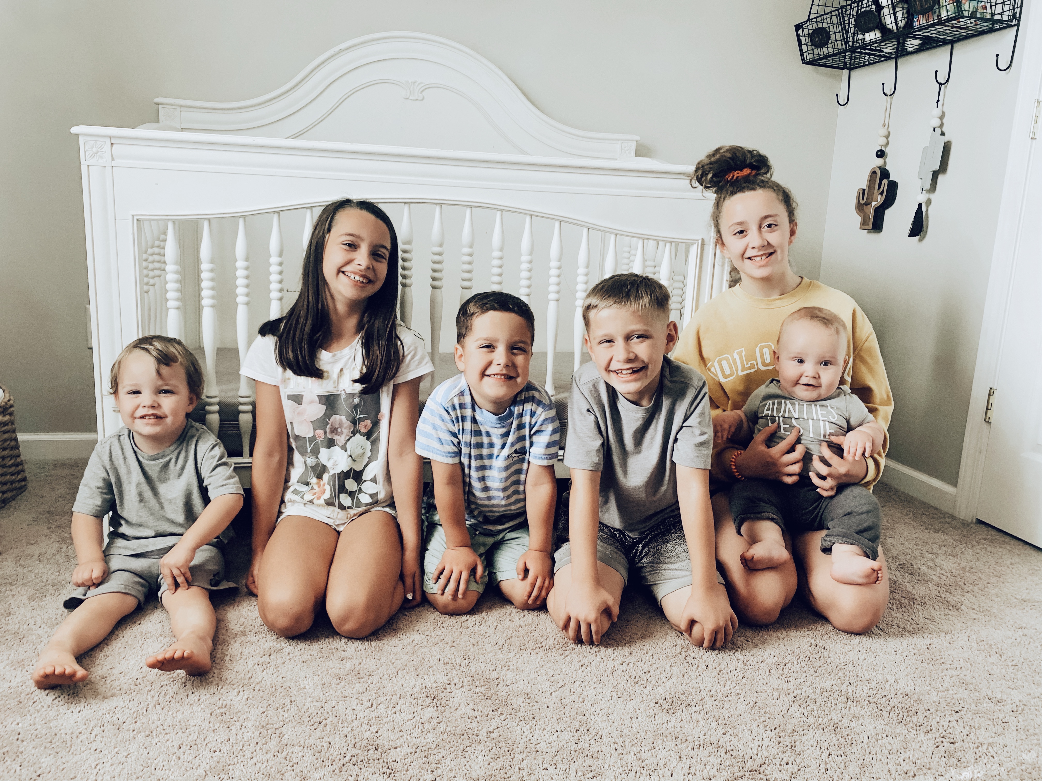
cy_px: 390
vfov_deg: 53.1
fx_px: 783
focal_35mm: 26
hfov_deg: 67.3
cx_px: 521
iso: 100
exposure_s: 1/120
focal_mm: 4.25
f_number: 1.8
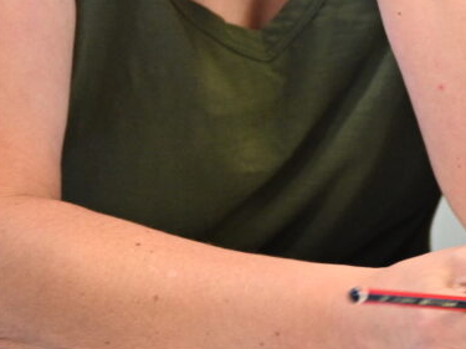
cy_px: -48
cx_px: 582
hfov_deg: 7.9
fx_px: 3324
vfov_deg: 6.0
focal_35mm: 247
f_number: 2.8
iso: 1000
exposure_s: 1/125
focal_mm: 47
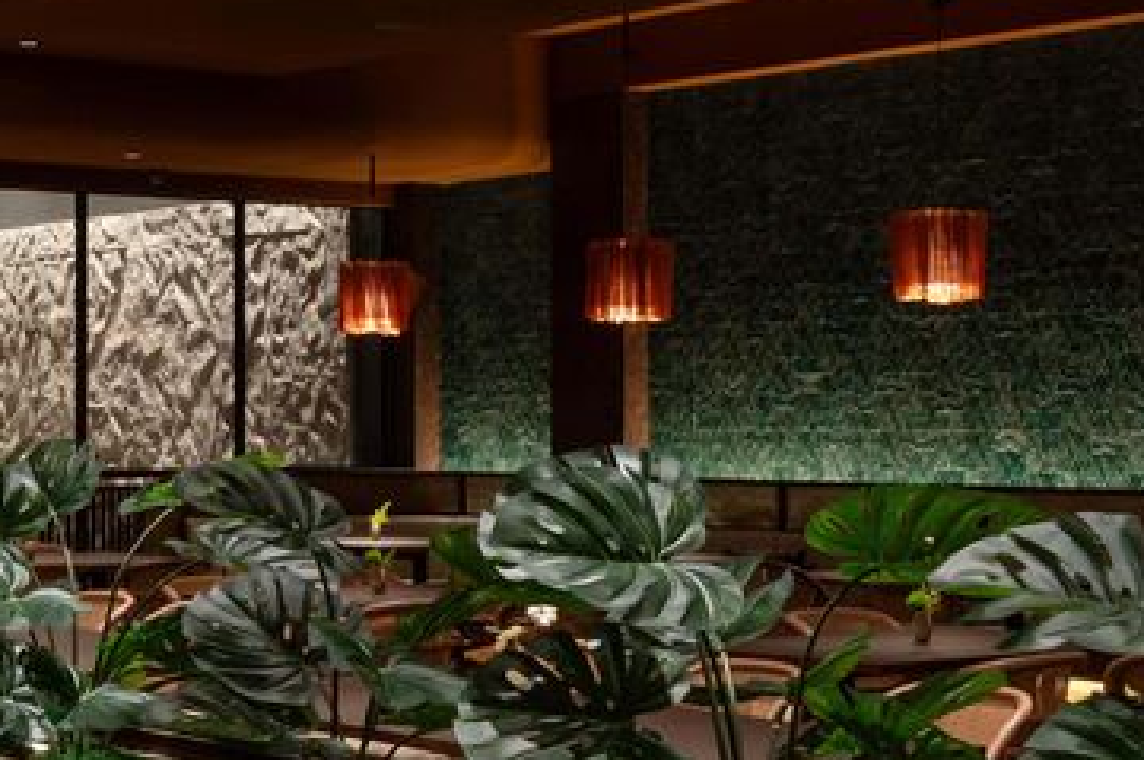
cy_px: 407
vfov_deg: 17.0
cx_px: 375
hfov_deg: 25.3
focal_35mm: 80
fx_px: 2539
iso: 250
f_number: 11
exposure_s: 1/1.25
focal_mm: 24
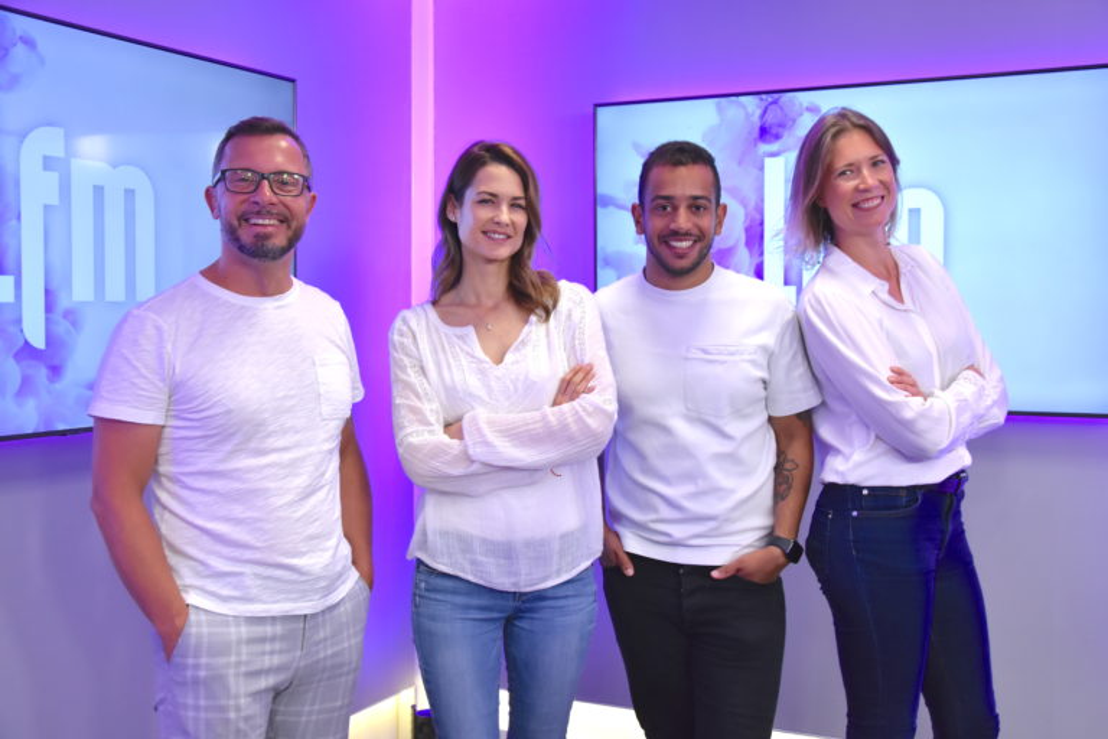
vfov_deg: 34.2
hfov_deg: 49.6
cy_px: 370
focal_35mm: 39
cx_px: 554
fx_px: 1200
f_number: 5
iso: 800
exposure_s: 1/100
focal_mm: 26
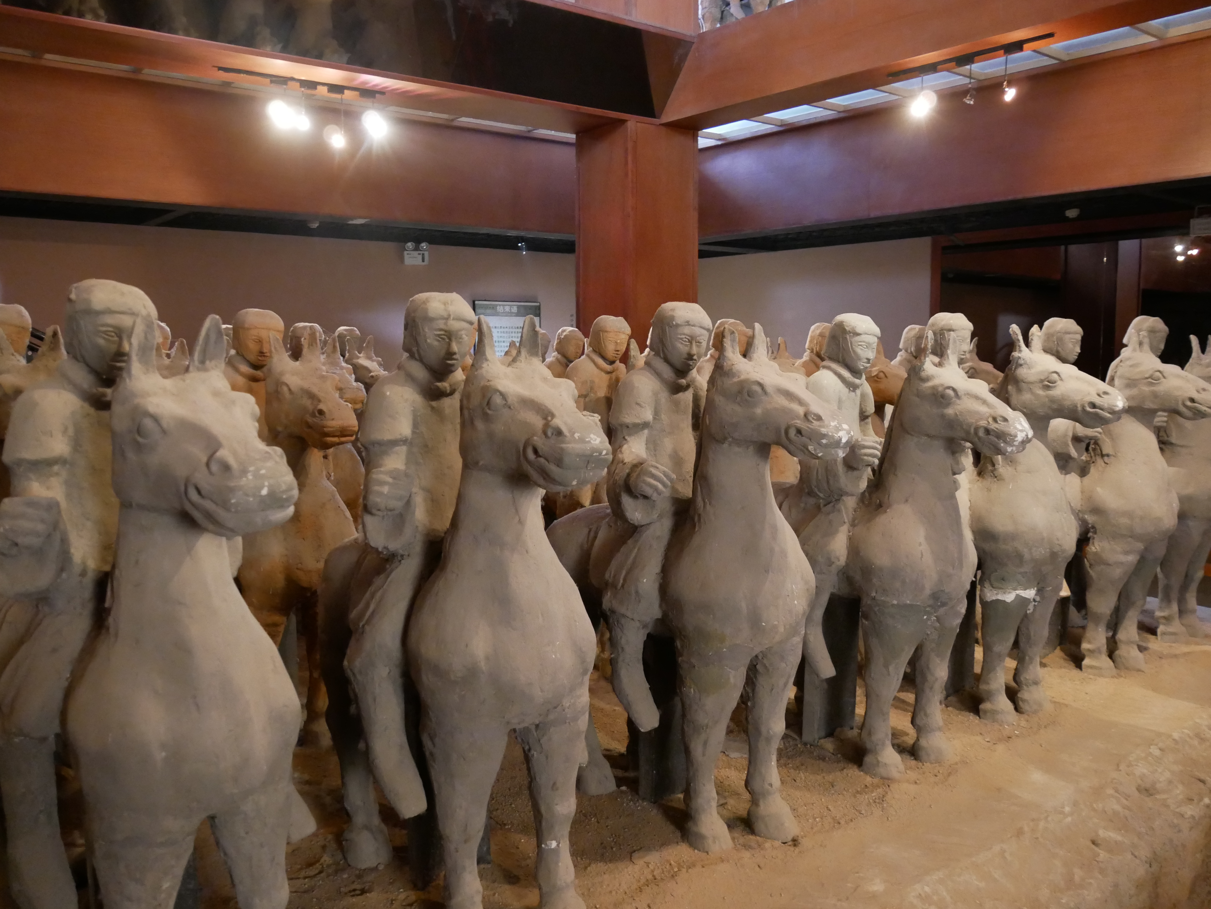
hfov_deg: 63.4
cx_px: 606
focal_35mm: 28
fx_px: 980
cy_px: 454
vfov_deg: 49.8
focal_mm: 14
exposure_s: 1/15
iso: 3200
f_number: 3.5
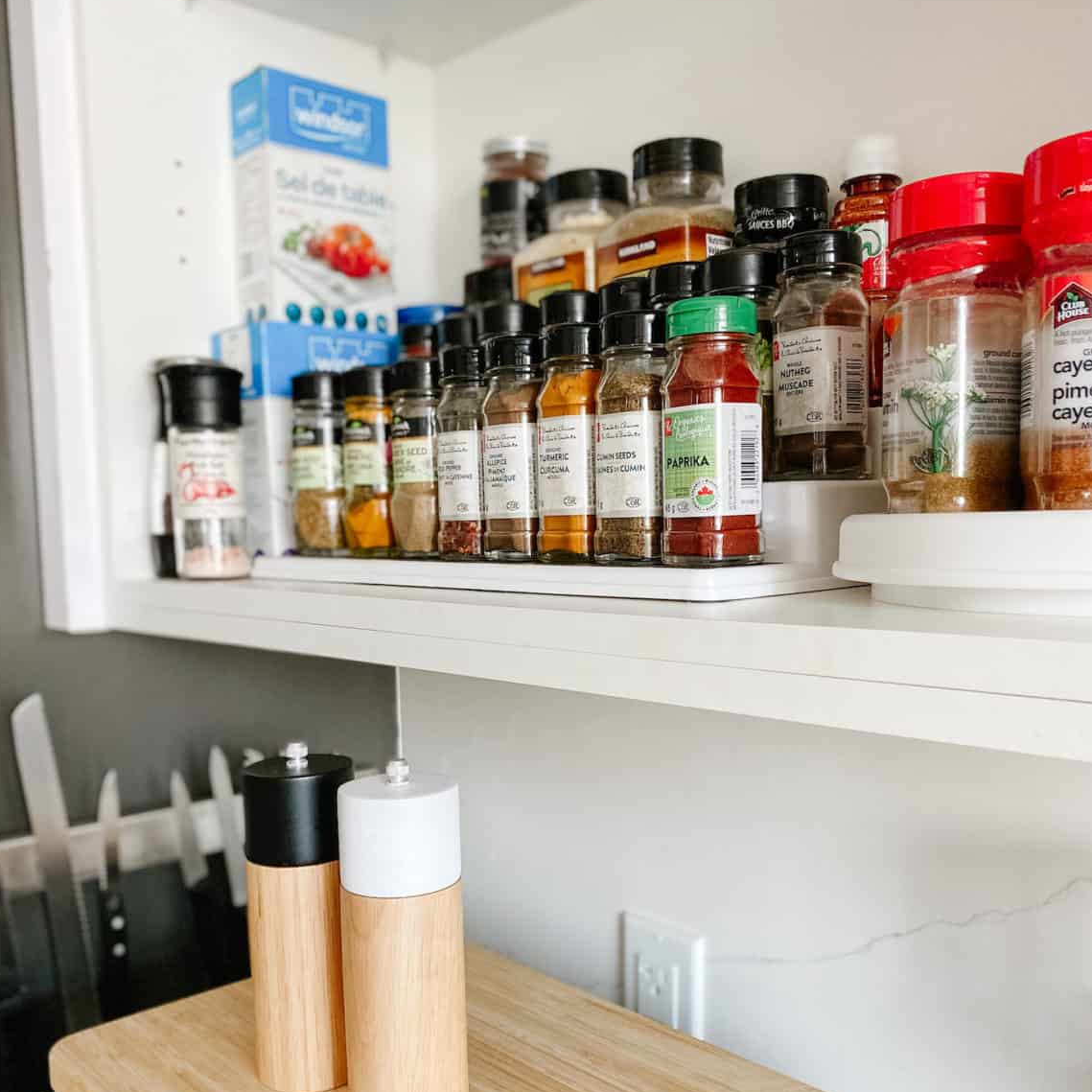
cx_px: 546
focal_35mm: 31
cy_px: 645
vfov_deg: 52.2
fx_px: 1106
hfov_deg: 52.5
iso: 200
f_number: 1.8
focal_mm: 4.25
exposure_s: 1/60
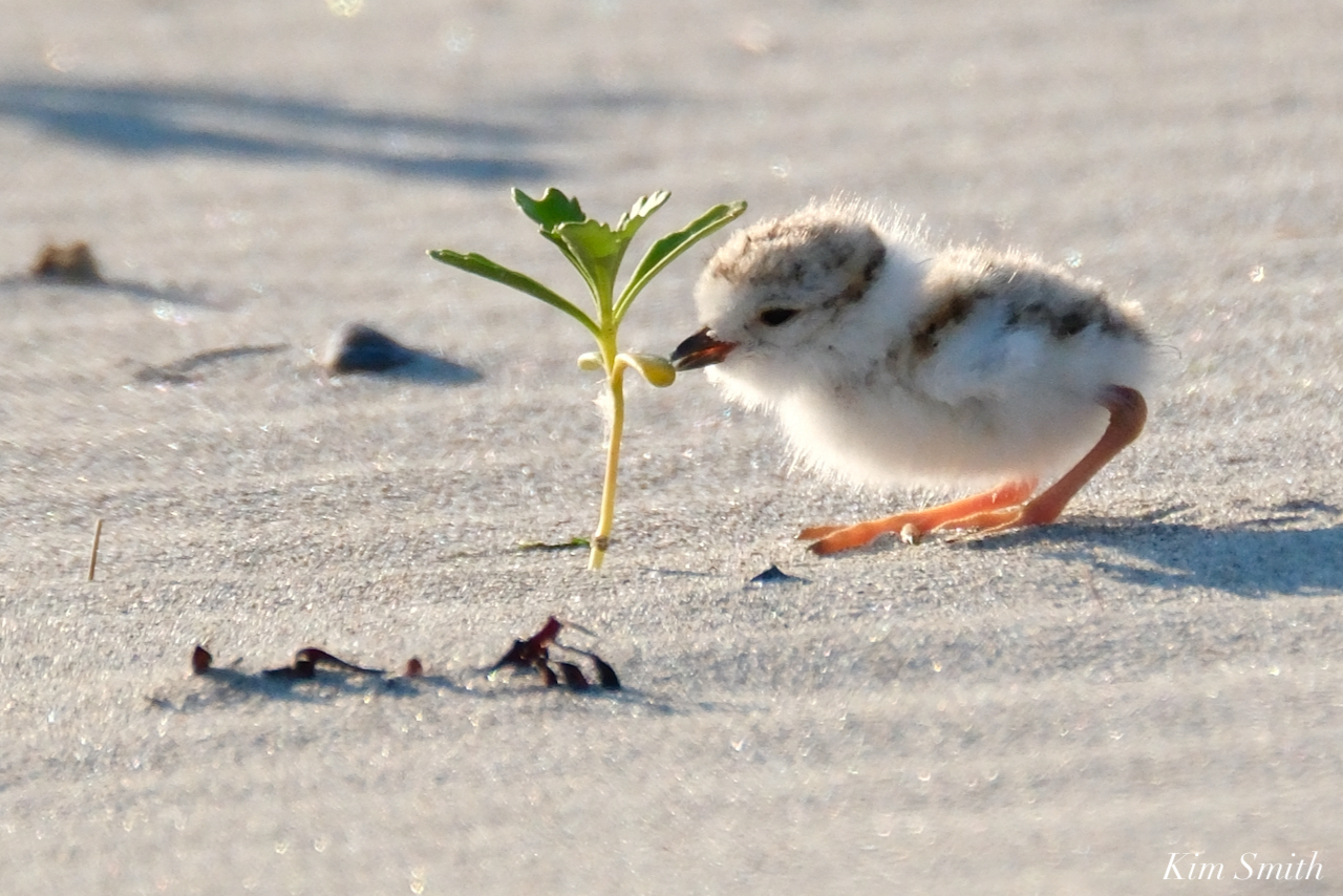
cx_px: 672
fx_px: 22387
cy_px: 448
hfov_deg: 3.4
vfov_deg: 2.3
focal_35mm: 600
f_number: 5.6
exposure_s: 1/3000
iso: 1000
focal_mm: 400
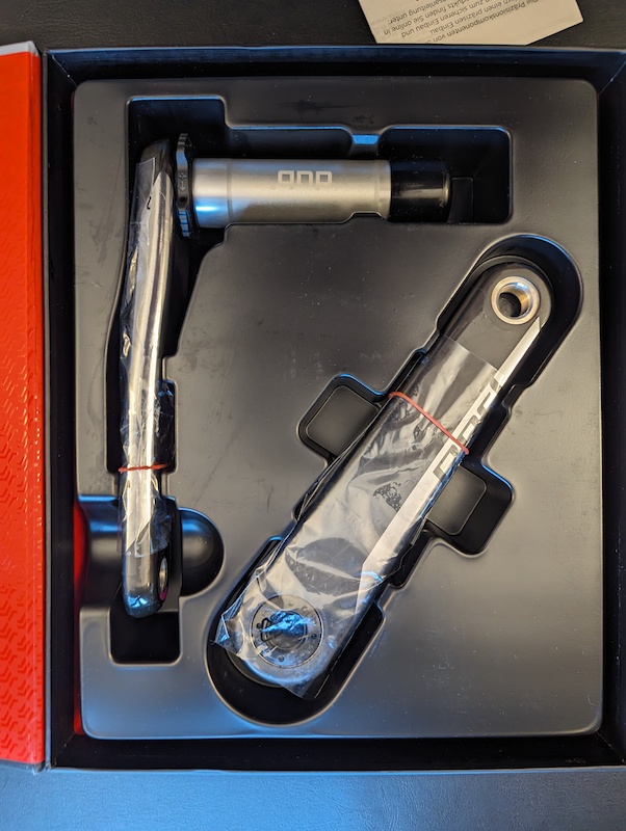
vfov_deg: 71.5
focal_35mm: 24
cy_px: 416
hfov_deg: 56.9
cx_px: 313
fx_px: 577
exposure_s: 1/40
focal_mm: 6.81
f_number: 1.85
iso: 198
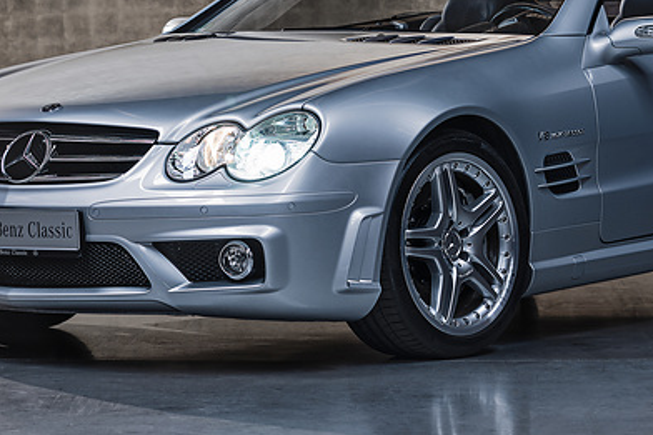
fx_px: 3318
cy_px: -6
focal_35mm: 183
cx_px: 411
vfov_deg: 7.5
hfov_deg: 11.2
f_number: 4
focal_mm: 70
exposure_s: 1/4
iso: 50
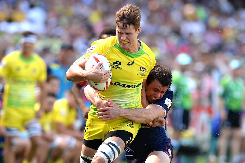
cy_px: 82
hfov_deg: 5.2
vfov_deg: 3.4
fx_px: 2722
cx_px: 122
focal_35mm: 400
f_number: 4
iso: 400
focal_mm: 400
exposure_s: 1/1000
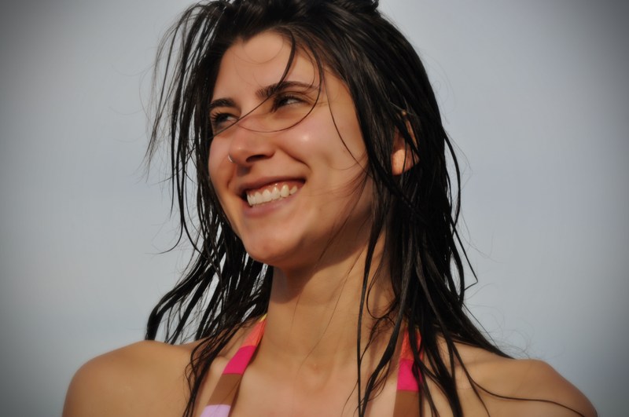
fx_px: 3036
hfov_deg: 11.8
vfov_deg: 7.9
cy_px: 208
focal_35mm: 174
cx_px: 314
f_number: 16
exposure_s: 1/320
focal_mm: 116
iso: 320
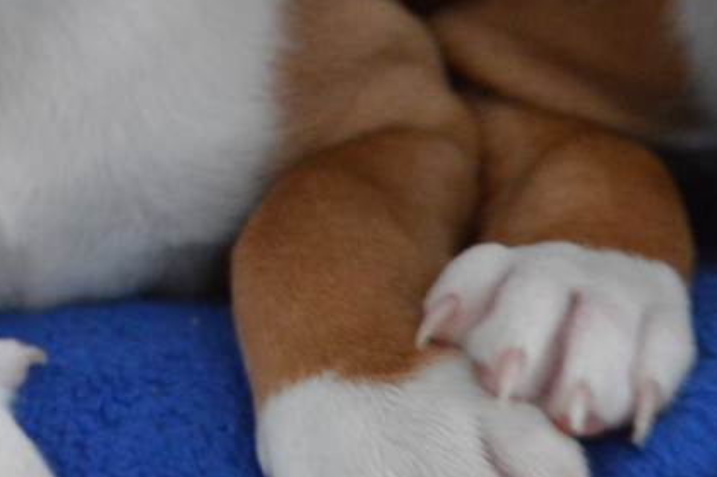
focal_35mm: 329
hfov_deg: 6.2
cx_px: -33
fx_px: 6550
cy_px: -75
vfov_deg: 4.2
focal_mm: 92
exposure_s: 1/50
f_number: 5.6
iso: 3200
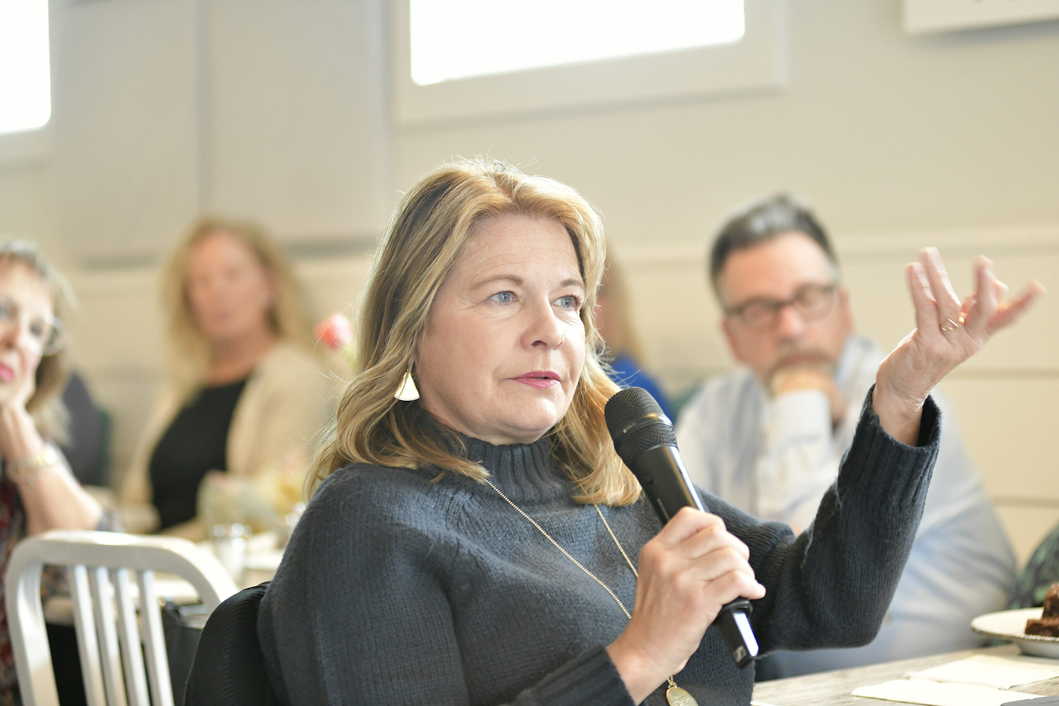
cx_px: 530
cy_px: 353
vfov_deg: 17.1
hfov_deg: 25.4
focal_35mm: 80
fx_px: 2353
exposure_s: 1/50
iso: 2500
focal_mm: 80
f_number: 3.5
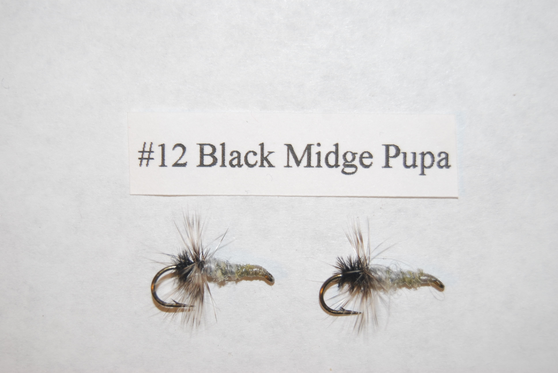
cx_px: 279
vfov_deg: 16.6
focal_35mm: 82
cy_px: 186
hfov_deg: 24.6
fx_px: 1280
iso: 100
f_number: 5.6
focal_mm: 55
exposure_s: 1/60
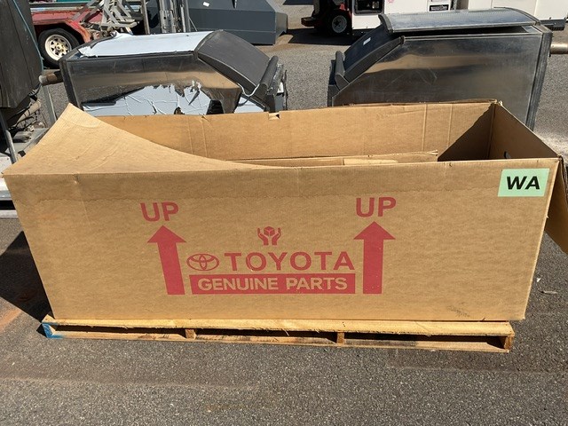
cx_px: 284
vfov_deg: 48.2
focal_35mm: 29
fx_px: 476
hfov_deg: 61.7
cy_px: 213
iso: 16
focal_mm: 3
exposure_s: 1/2427
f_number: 1.8
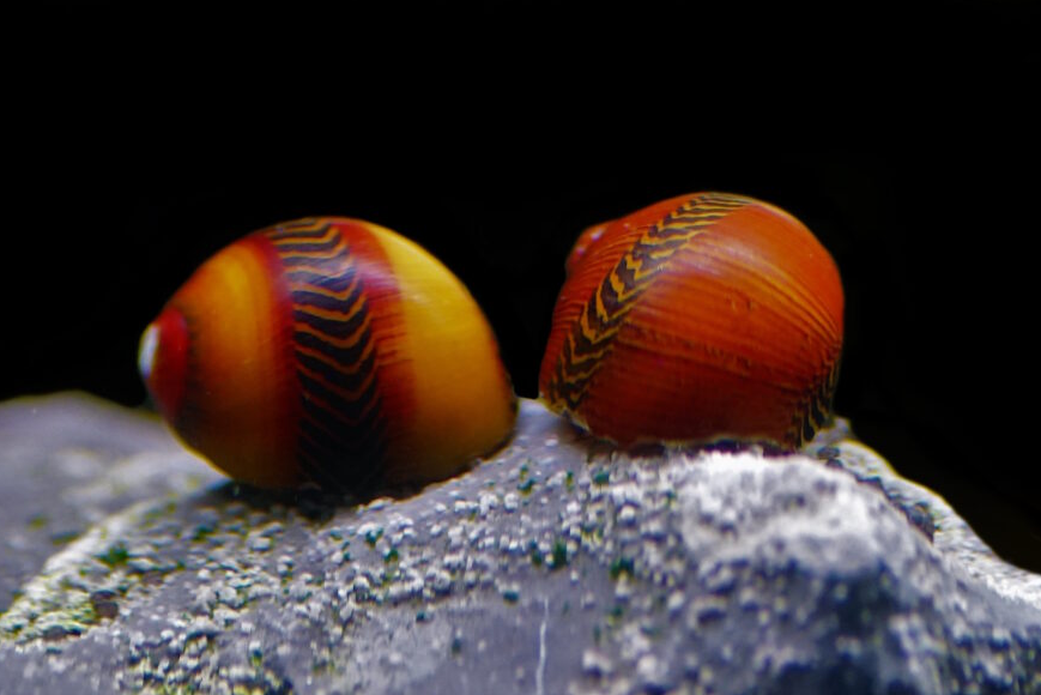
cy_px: 404
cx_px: 551
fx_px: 4599
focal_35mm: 159
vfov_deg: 8.6
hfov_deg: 12.9
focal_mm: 90
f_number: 2.8
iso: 1000
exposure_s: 1/500
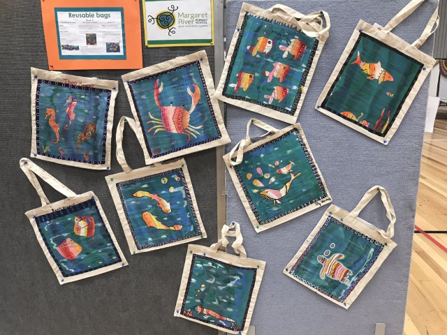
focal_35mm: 28
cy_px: 168
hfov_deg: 63.4
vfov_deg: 49.7
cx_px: 224
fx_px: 362
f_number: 1.8
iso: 25
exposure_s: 1/33
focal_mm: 3.99
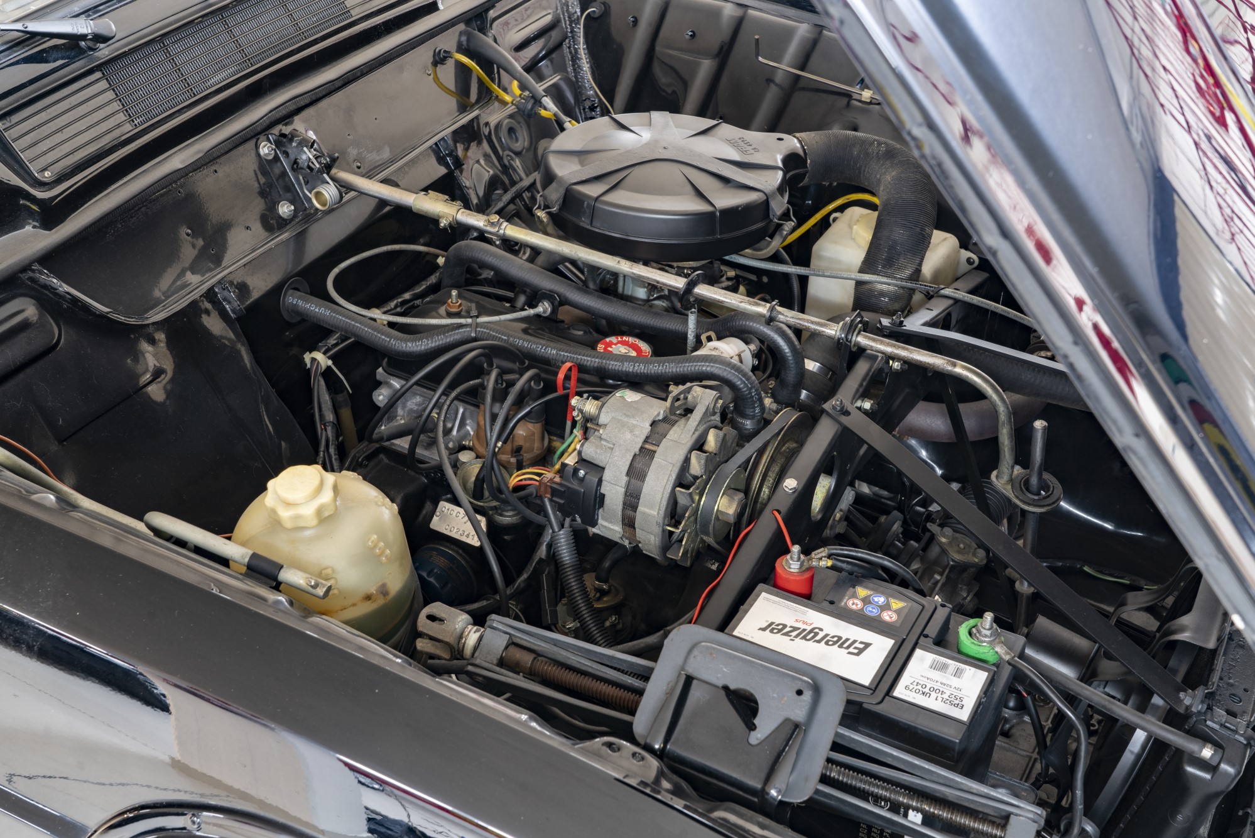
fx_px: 1604
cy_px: 419
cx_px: 628
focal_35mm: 46
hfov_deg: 42.7
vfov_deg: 29.3
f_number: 11
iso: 100
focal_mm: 46
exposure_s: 30
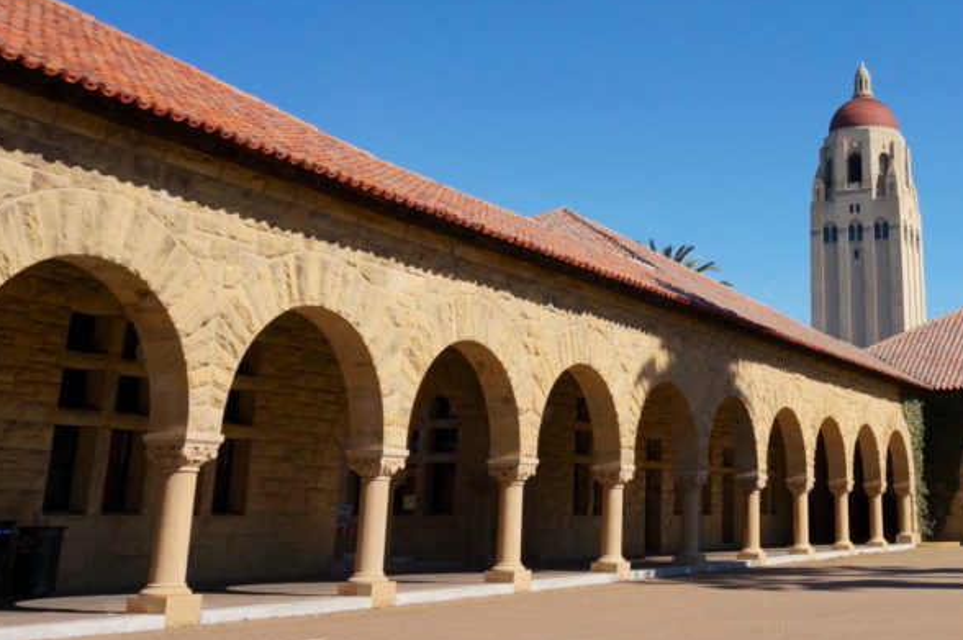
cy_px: 29
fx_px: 1390
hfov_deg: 36.4
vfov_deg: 24.9
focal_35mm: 52
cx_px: 816
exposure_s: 1/3200
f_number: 5
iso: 400
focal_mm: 17
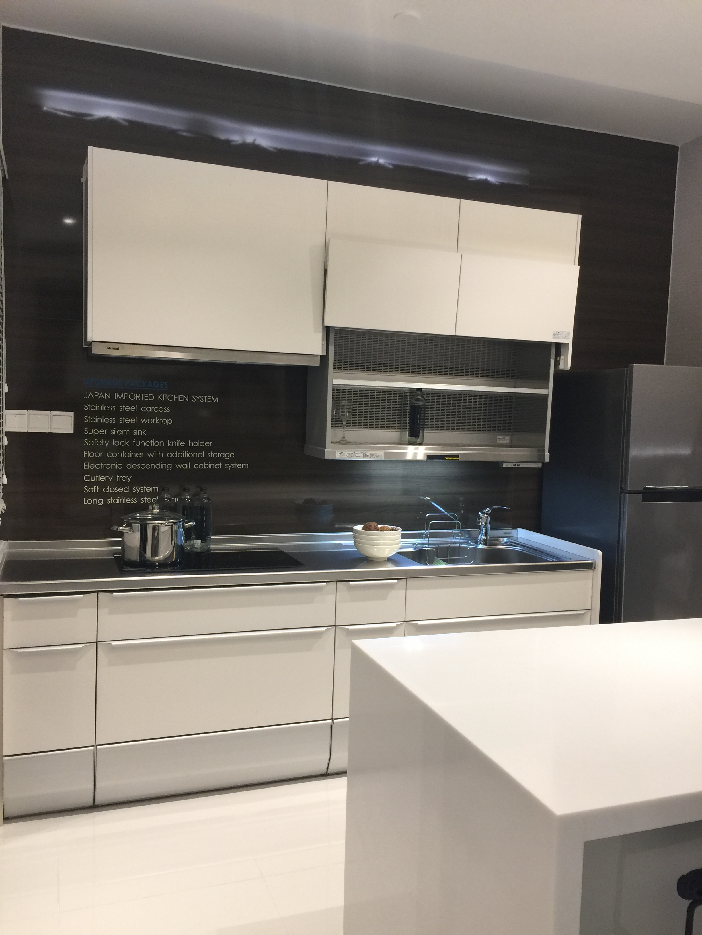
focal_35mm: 29
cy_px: 468
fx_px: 784
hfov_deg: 48.2
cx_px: 351
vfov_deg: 61.7
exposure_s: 1/33
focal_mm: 4.15
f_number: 2.2
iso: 50
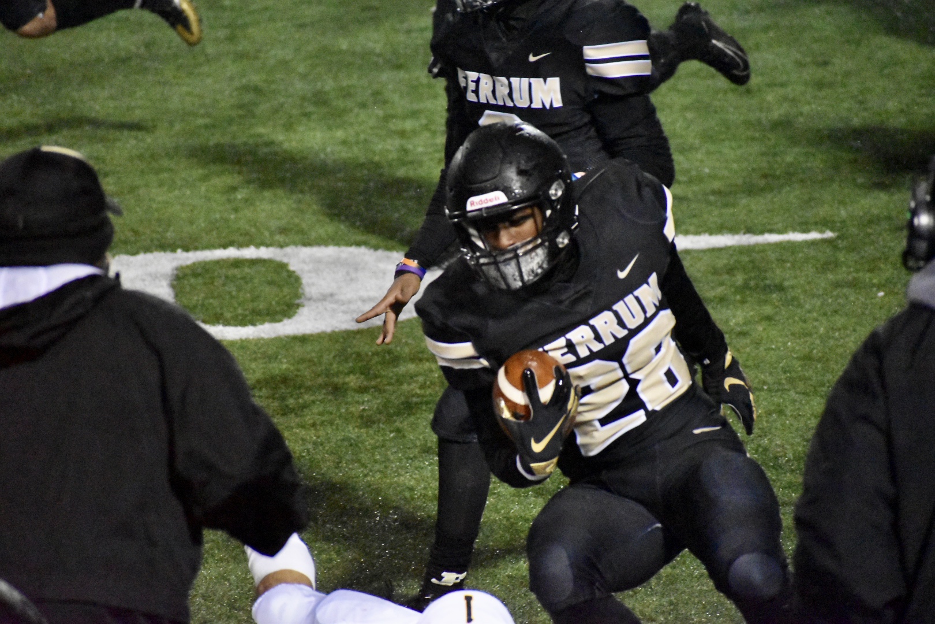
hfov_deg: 6.2
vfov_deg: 4.2
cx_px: 468
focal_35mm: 330
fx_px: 8570
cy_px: 312
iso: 12800
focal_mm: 220
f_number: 5.6
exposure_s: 1/800
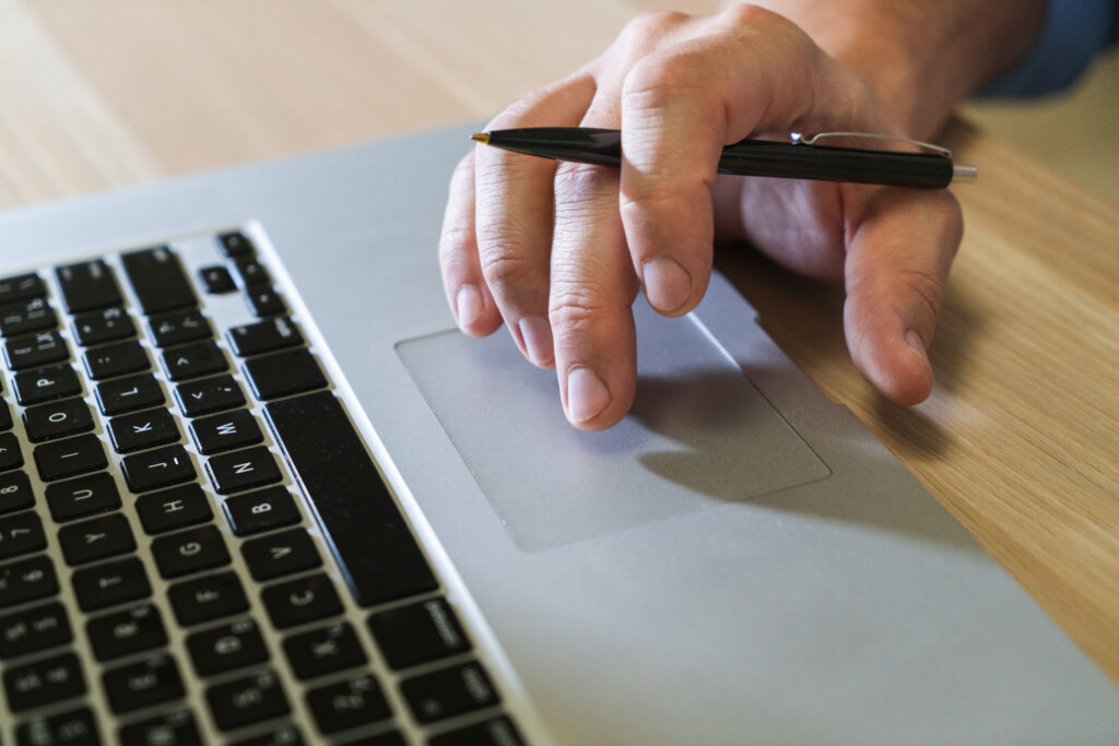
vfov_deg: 20.0
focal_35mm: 68
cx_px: 560
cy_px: 373
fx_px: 2114
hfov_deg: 29.7
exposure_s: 1/60
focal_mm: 68
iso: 640
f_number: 4
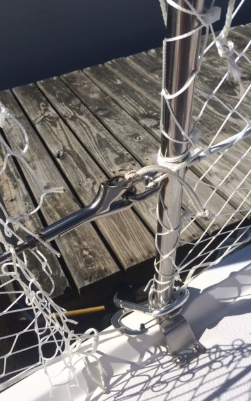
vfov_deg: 61.2
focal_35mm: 31
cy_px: 200
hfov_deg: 40.4
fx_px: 339
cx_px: 101
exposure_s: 1/4566
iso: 32
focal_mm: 4.15
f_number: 2.2
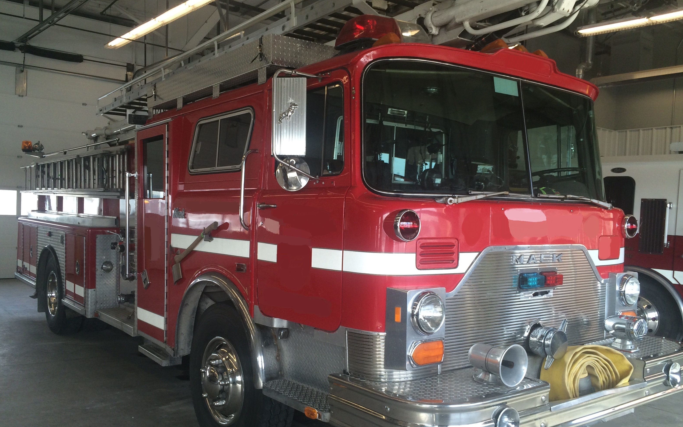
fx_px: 596
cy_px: 240
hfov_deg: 59.6
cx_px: 347
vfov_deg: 39.4
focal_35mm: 32
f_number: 2.2
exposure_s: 1/120
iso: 50
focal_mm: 4.15
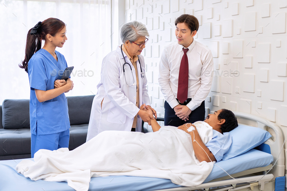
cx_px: 144
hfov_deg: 38.2
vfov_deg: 26.0
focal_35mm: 52
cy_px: 96
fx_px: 414
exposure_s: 1/250
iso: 125
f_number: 1.4
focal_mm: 35
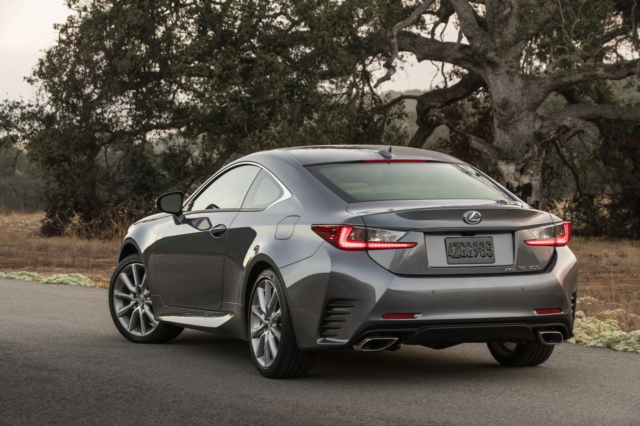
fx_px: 2044
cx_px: 320
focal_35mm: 115
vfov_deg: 11.9
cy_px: 213
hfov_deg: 17.8
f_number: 11
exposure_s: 1/13
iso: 125
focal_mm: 115
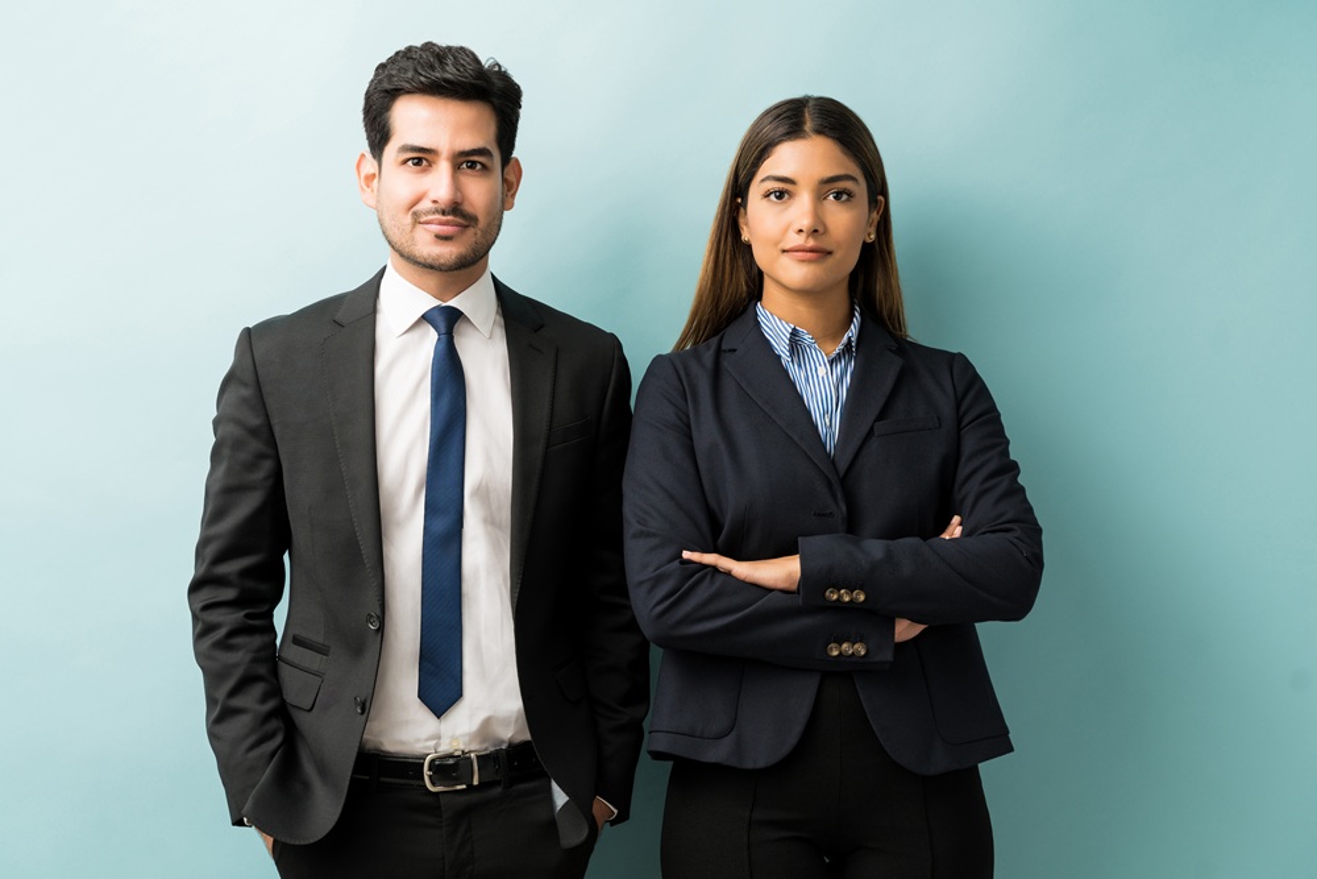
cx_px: 658
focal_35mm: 61
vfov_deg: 22.3
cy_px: 440
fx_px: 2232
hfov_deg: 32.9
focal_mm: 61
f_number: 5
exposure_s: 1/250
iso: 100
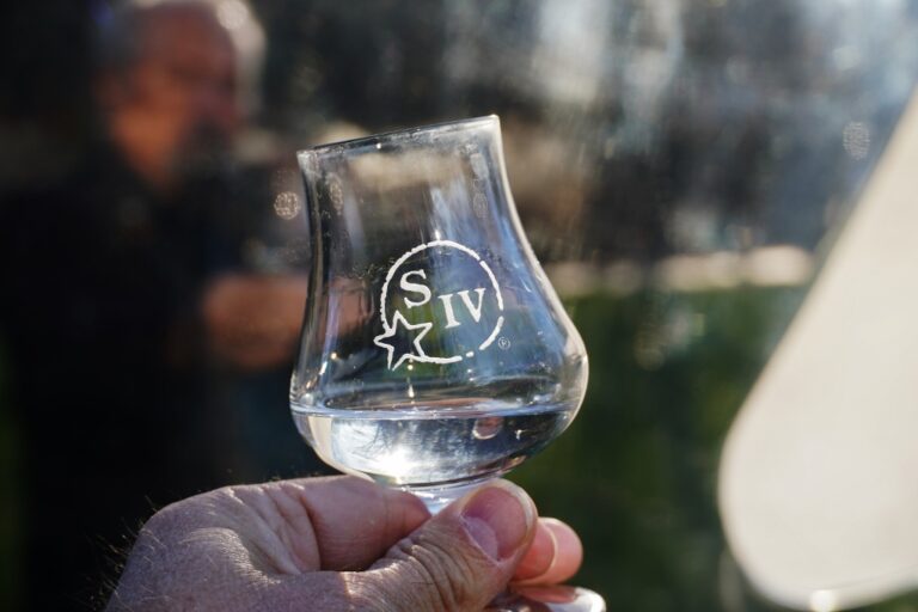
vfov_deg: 19.3
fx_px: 1798
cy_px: 306
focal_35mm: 70
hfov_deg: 28.6
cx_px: 459
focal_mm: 47
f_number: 5
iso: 100
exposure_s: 1/160
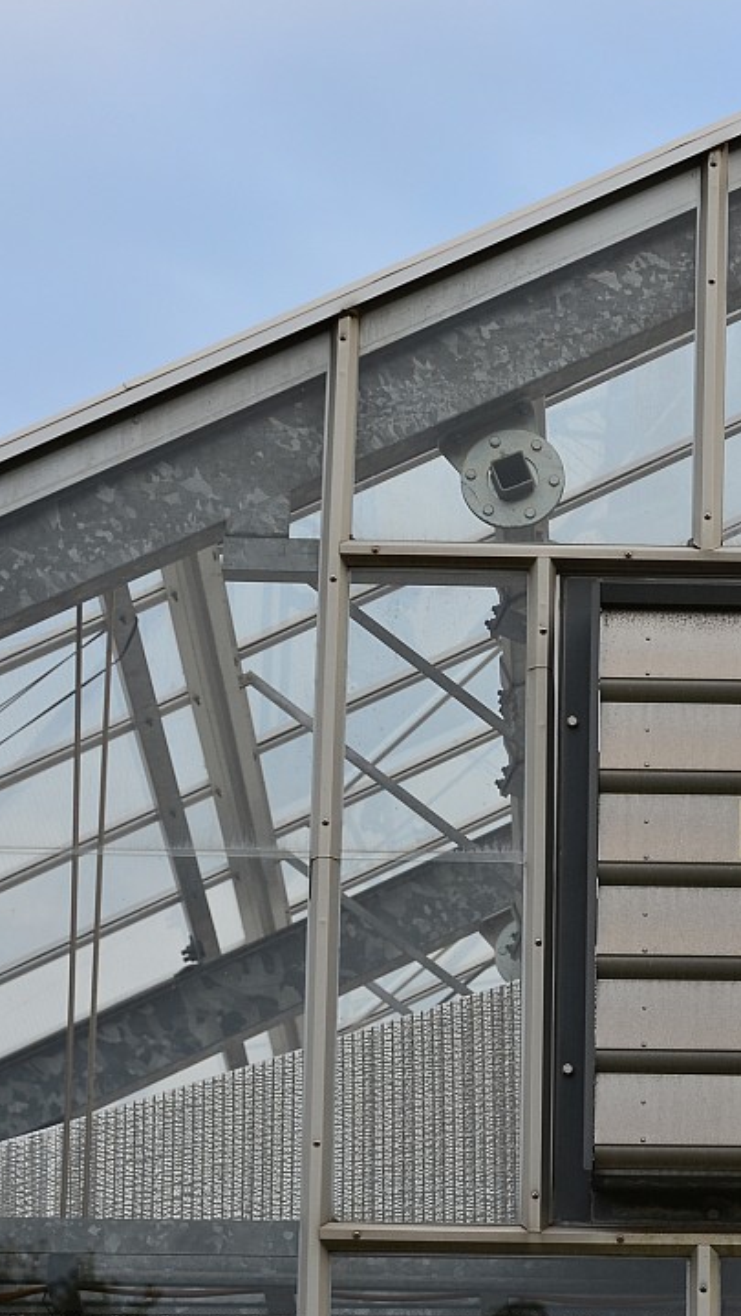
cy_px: 704
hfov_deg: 8.3
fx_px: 5020
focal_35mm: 144
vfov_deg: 14.9
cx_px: 922
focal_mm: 55
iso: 200
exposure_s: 1/200
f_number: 7.1
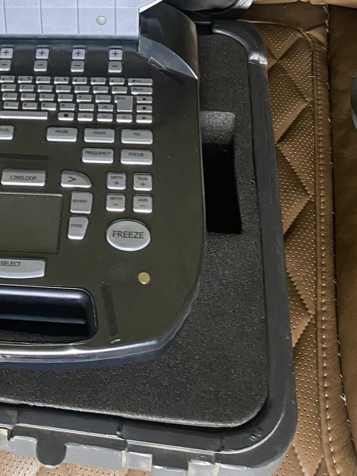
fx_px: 756
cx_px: 40
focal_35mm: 55
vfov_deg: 32.5
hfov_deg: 25.8
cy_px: 17
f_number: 1.8
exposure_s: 1/30
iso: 500
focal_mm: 4.25
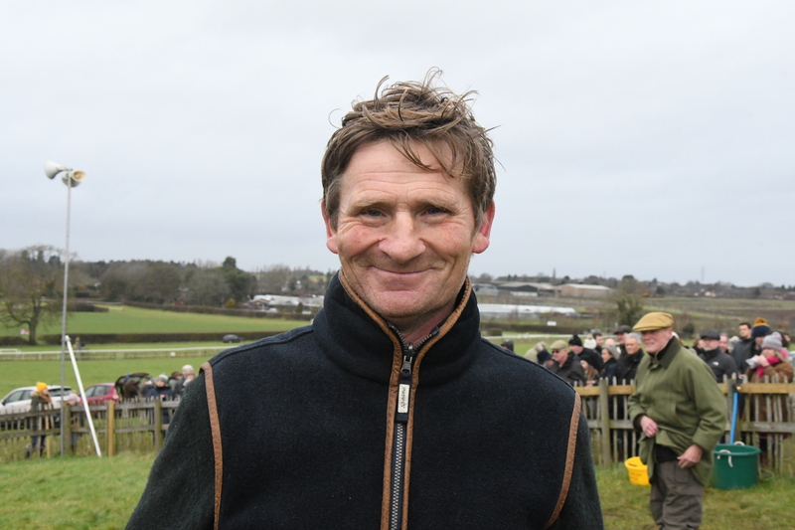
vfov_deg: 22.6
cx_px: 398
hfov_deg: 33.4
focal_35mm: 60
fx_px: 1325
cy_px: 265
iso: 5000
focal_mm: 40
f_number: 14
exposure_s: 1/800
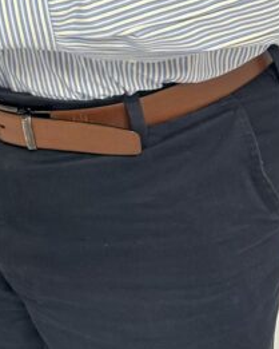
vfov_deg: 17.4
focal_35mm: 92
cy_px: -257
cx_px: -155
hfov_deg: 15.3
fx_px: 949
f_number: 1.78
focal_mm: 6.86
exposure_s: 1/60
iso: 125
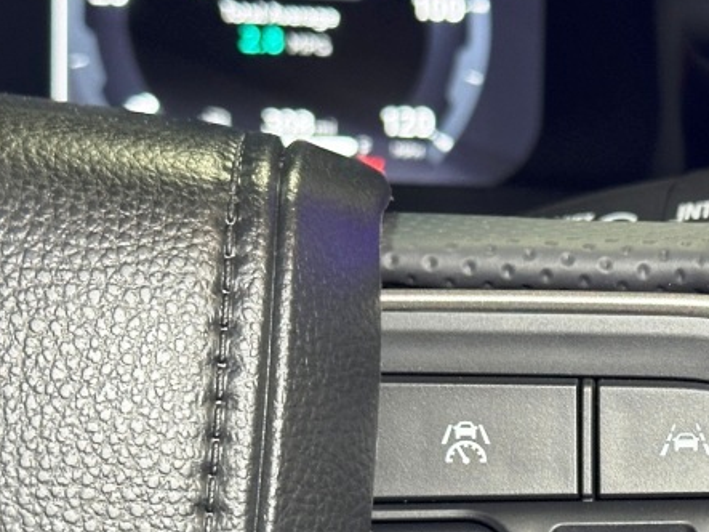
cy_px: 489
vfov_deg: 13.2
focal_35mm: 111
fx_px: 2273
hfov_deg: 17.5
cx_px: 618
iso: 320
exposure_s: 1/40
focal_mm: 6.86
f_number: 1.78
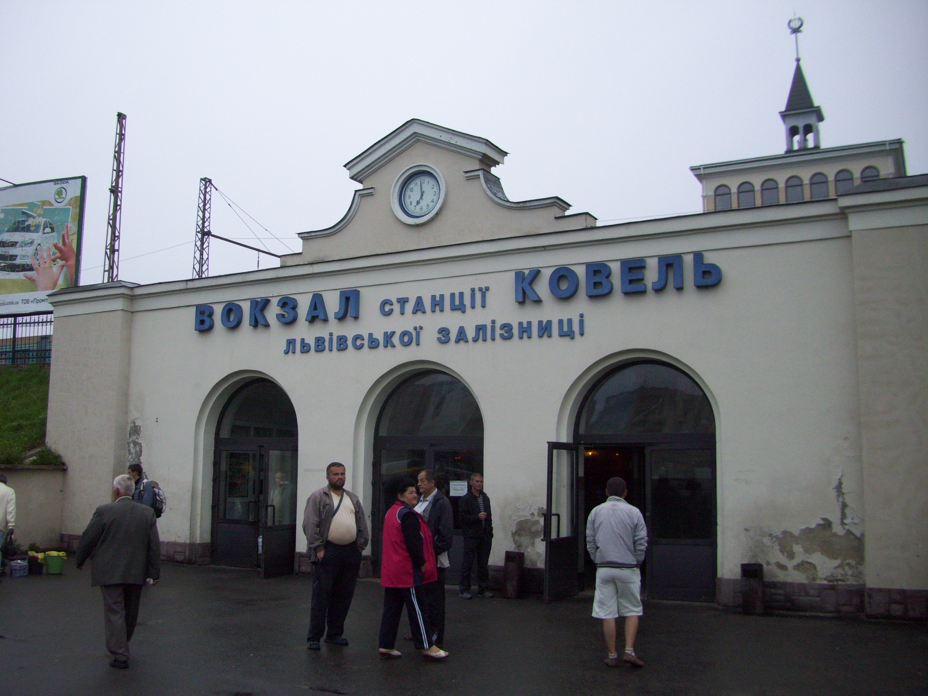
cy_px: 348
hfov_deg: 54.0
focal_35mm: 34
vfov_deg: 41.8
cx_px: 464
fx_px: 911
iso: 160
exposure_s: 1/50
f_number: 2.9
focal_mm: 5.7
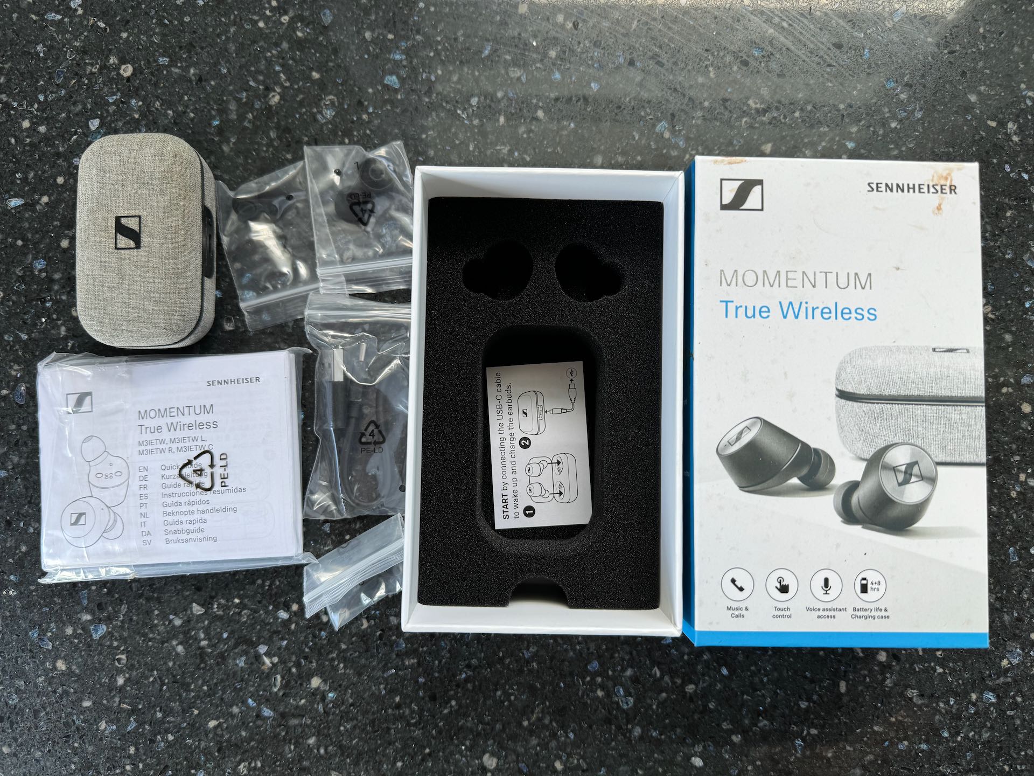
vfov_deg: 56.8
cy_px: 388
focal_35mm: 24
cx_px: 517
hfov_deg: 71.6
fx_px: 717
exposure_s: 1/121
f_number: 1.78
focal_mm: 6.86
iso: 64
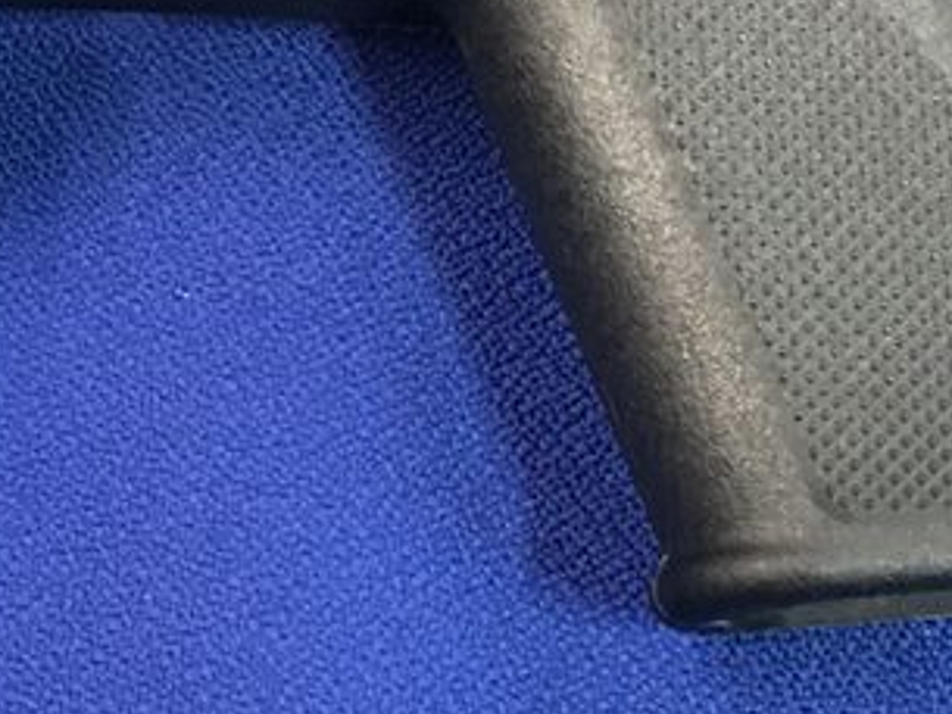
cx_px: -215
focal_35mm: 114
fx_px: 3136
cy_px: 284
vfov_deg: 13.0
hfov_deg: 16.5
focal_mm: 4.15
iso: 80
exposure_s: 1/4
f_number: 2.2
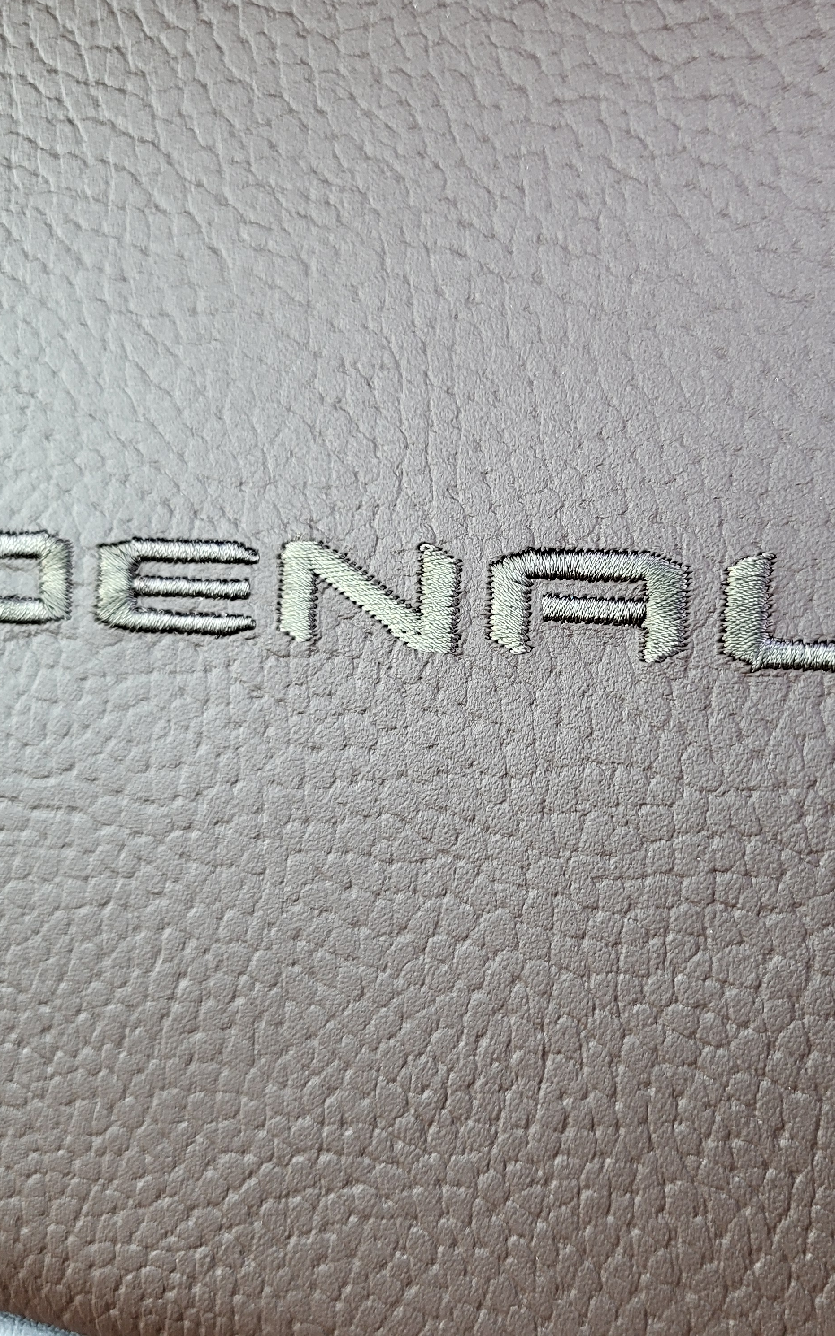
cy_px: 664
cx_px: 505
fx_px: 1347
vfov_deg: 52.7
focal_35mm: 37
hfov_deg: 34.3
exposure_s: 1/120
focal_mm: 5.4
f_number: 1.8
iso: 100
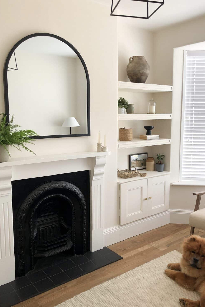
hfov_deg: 43.6
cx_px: 110
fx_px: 256
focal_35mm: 30
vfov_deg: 61.9
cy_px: 152
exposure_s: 1/30
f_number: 1.8
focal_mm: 4
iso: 25
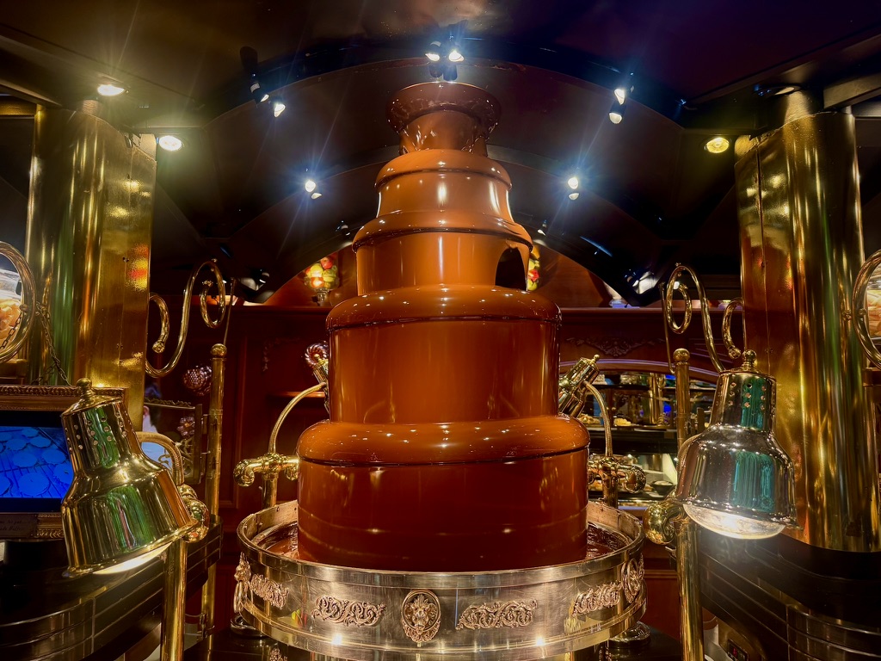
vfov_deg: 56.8
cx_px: 440
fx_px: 611
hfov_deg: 71.6
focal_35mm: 24
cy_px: 330
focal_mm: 6.76
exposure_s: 1/50
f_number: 1.78
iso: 100
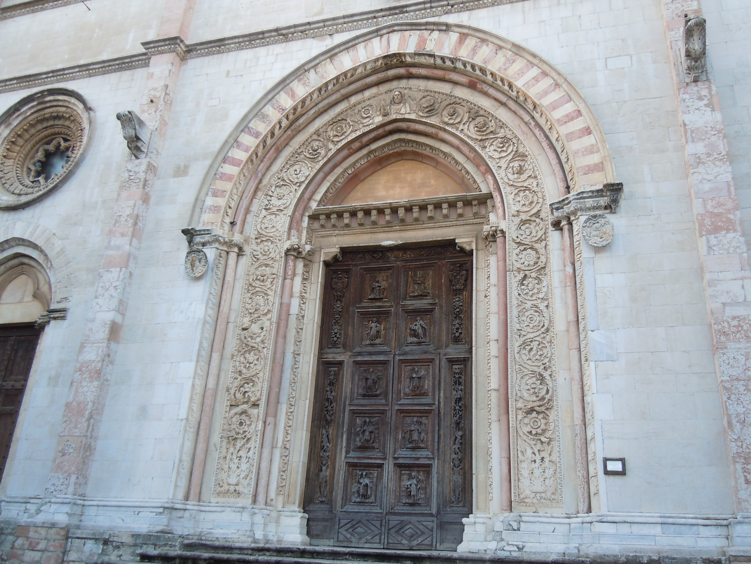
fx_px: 651
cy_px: 282
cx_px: 376
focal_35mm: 30
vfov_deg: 46.8
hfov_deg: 60.0
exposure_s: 1/30
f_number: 3.5
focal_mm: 5.4
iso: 100
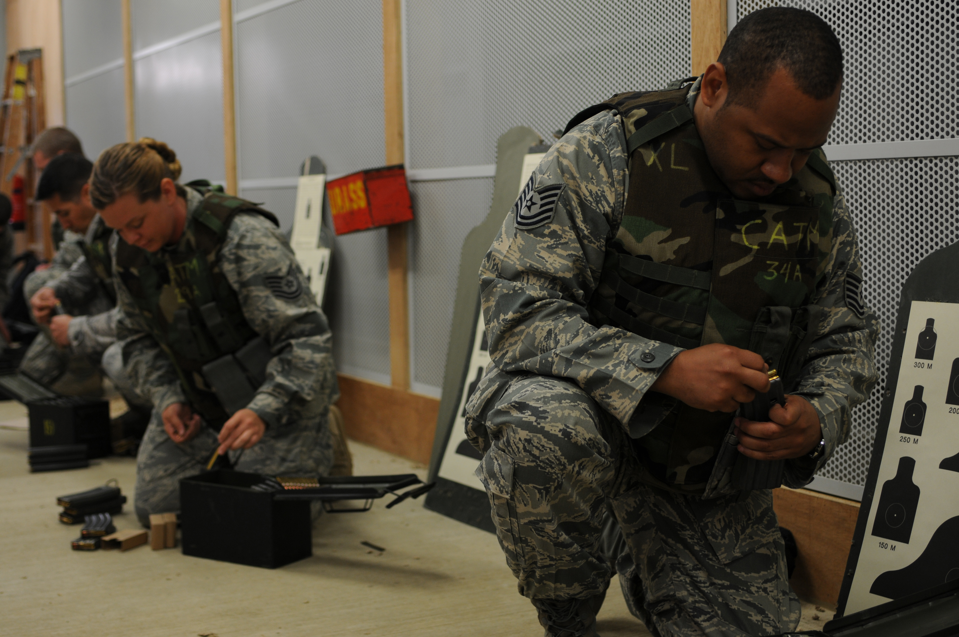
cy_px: 318
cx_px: 480
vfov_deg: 25.7
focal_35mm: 52
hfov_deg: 37.9
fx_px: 1397
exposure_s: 1/80
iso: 250
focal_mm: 35
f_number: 2.8
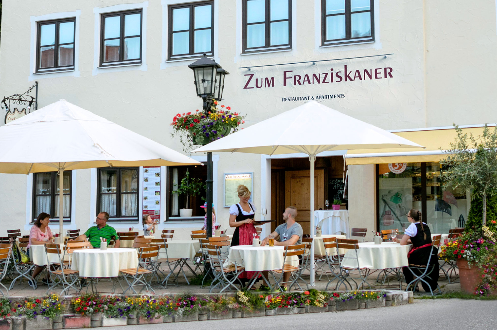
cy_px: 165
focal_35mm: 158
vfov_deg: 8.7
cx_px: 248
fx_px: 2172
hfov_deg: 13.1
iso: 1000
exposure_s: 1/30
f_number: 9
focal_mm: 105
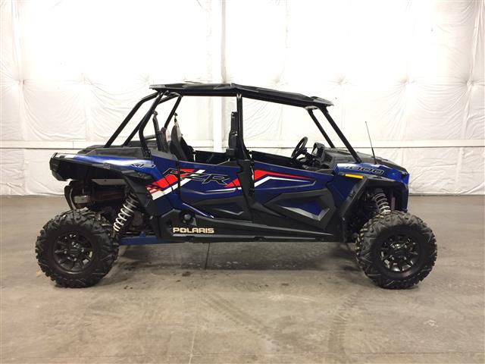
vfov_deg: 48.2
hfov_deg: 61.7
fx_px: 406
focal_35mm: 29
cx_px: 242
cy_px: 182
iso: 125
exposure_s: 1/30
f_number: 2.2
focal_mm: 4.15
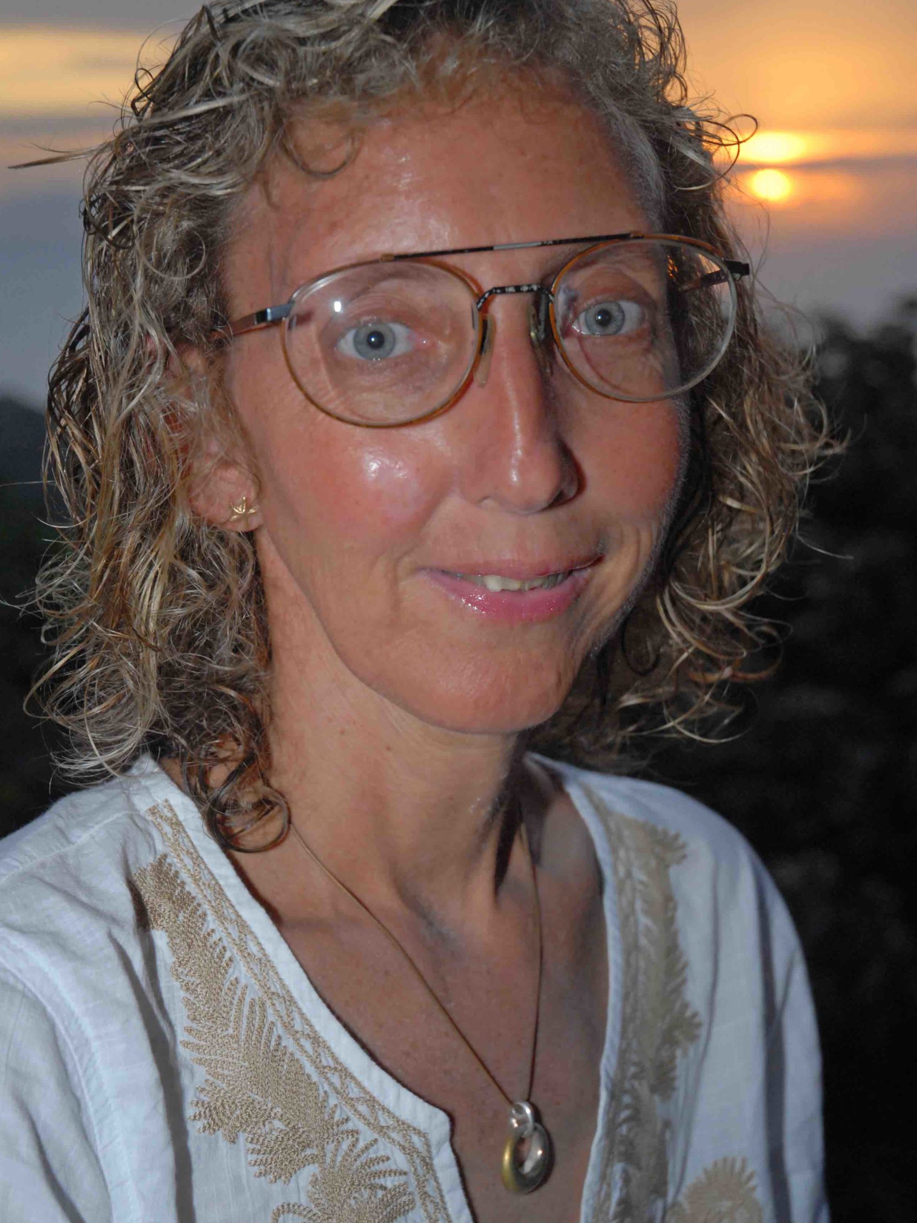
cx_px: 460
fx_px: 2543
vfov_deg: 27.0
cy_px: 544
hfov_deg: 20.4
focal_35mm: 72
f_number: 5.6
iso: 400
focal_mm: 44
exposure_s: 1/60
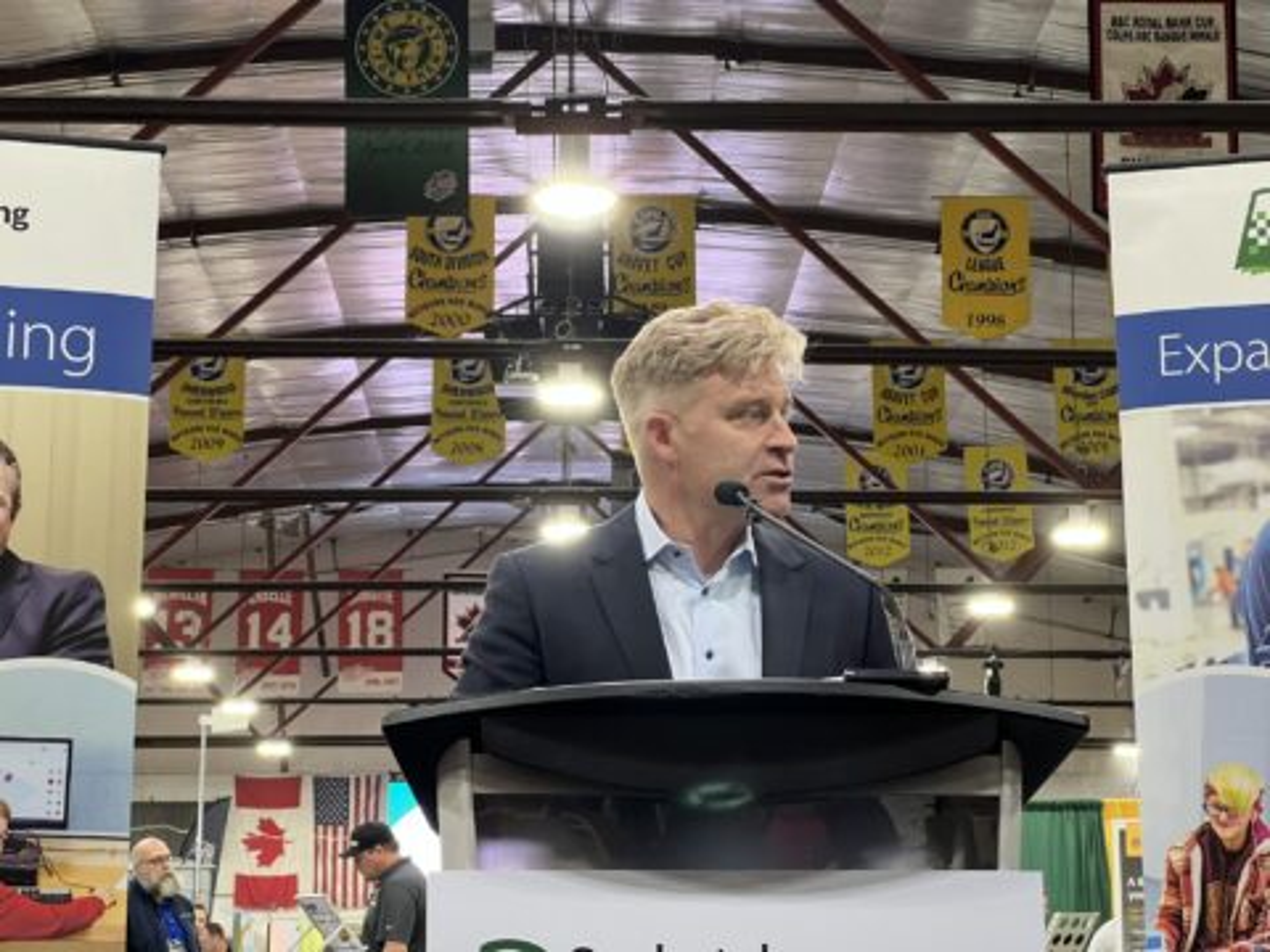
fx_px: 2825
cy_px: 476
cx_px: 635
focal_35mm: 77
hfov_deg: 25.3
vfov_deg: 19.1
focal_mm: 9
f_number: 2.8
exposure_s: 1/60
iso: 320
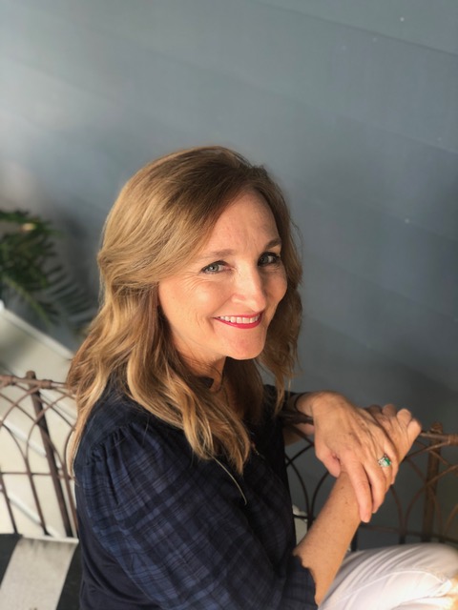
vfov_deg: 36.8
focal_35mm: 52
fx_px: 917
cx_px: 229
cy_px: 305
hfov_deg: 28.0
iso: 32
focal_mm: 6
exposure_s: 1/60
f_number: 2.4
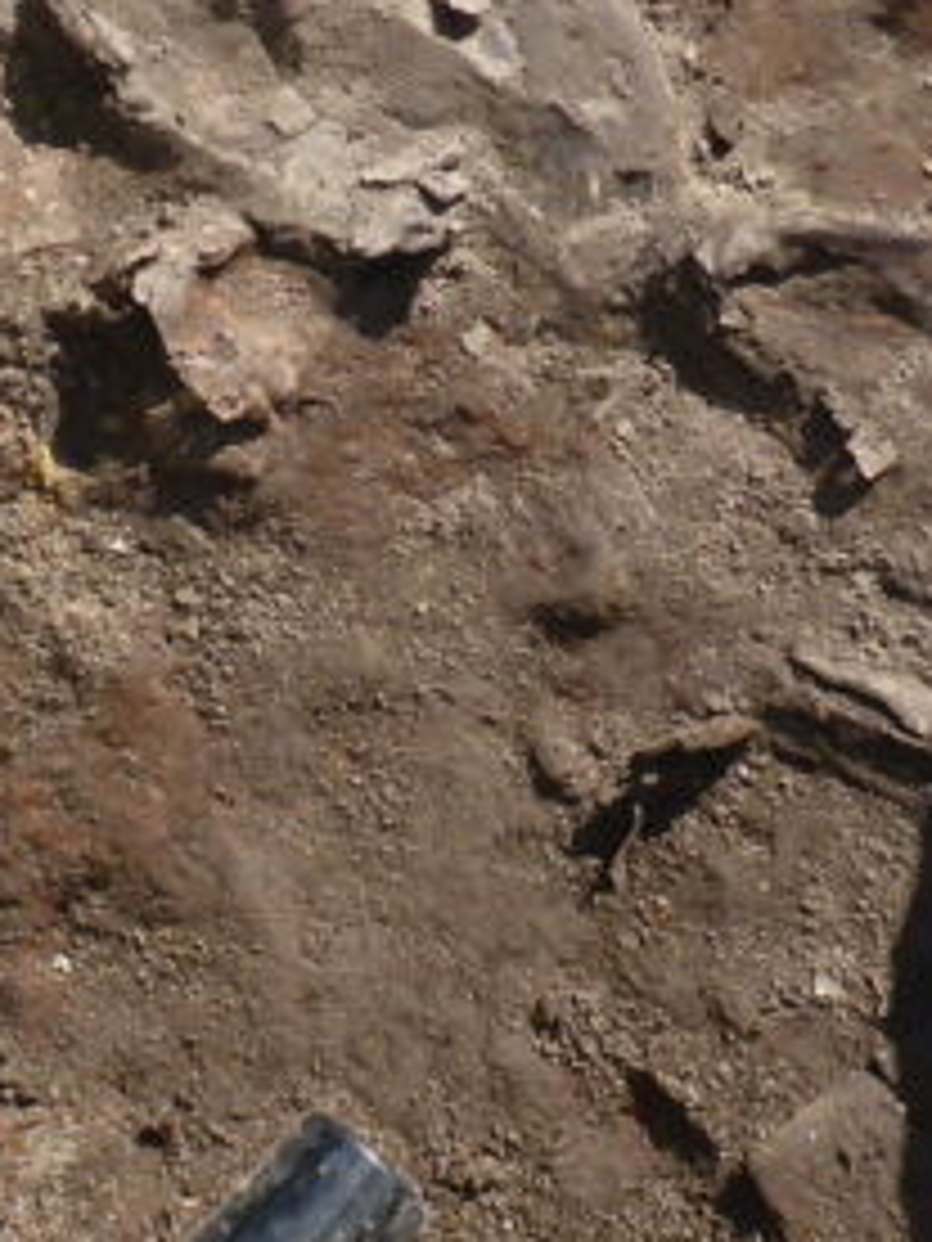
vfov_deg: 18.9
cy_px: 567
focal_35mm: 104
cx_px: 23
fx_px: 3733
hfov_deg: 14.0
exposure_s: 1/800
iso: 100
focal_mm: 4.9
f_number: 3.3
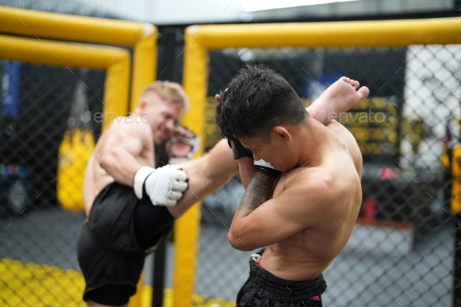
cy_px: 154
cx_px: 230
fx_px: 640
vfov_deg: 27.0
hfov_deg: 39.6
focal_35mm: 50
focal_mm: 50
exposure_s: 1/187
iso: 200
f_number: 1.2
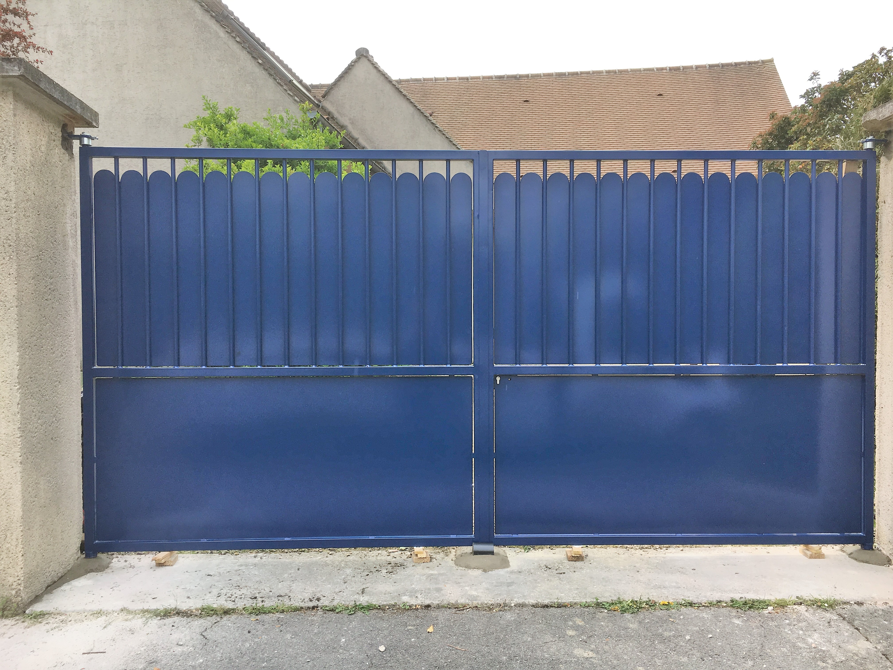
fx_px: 748
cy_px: 335
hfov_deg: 61.7
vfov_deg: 48.2
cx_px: 446
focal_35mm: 29
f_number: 2.2
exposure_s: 1/487
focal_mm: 4.15
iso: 25
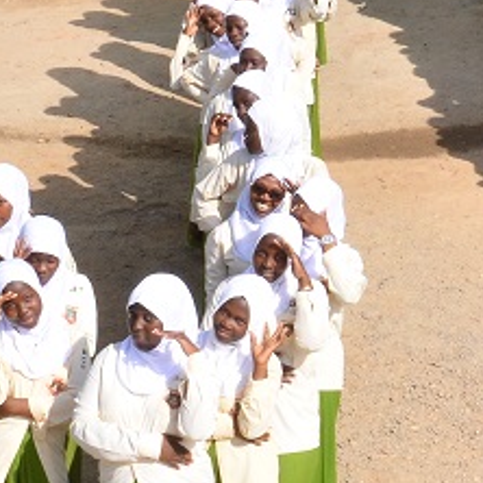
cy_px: 348
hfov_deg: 12.1
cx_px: 250
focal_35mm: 144
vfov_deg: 12.1
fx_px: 2272
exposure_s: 1/160
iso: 640
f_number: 16
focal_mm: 25
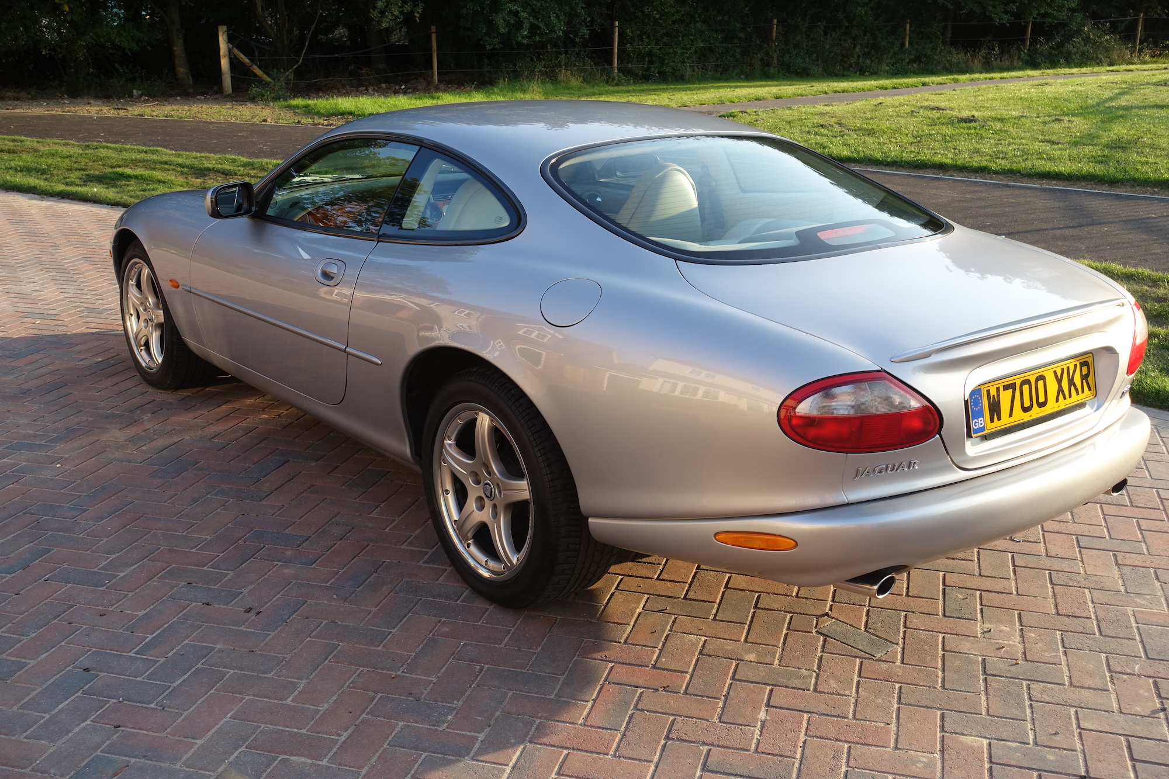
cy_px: 390
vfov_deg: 35.9
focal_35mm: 37
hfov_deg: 51.9
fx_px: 1201
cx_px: 584
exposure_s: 1/200
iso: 125
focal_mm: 13.72
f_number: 4
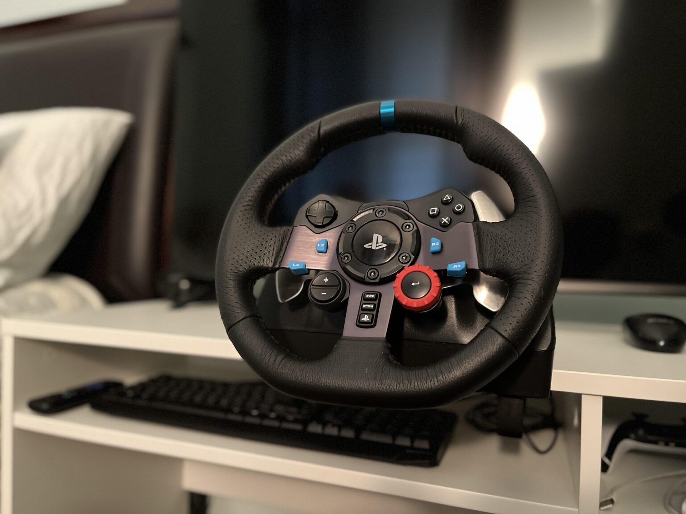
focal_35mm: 26
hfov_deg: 67.3
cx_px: 343
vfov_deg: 53.1
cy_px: 257
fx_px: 515
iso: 1000
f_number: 1.6
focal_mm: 5.1
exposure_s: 1/30
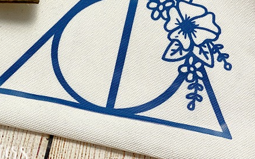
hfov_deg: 22.0
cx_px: 99
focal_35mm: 94
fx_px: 653
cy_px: 5
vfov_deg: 13.7
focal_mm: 6
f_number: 2
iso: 160
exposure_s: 1/40
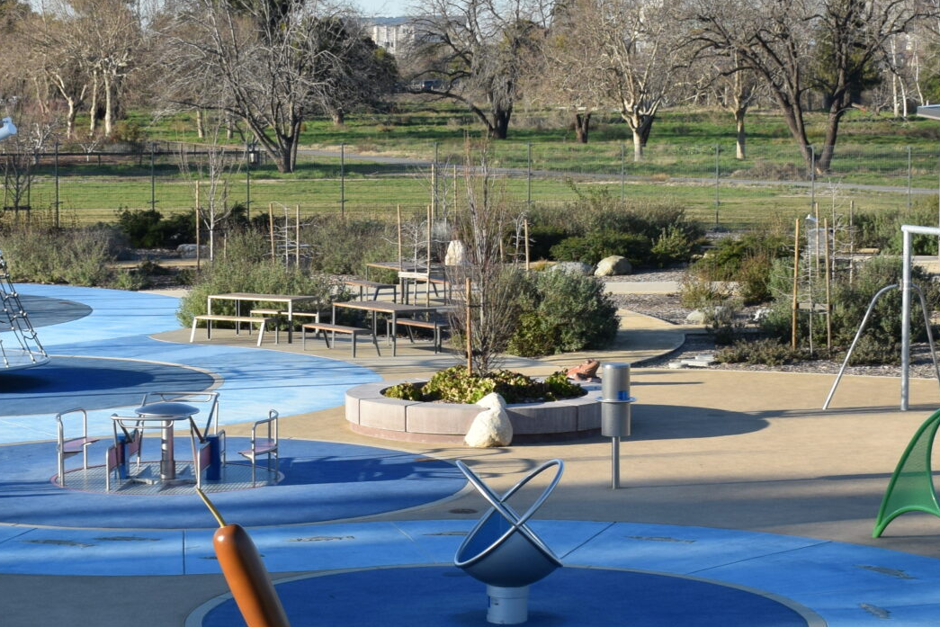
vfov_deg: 13.8
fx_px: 2591
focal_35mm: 99
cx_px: 376
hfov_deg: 20.5
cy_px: 274
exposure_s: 1/320
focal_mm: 27
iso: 200
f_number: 9
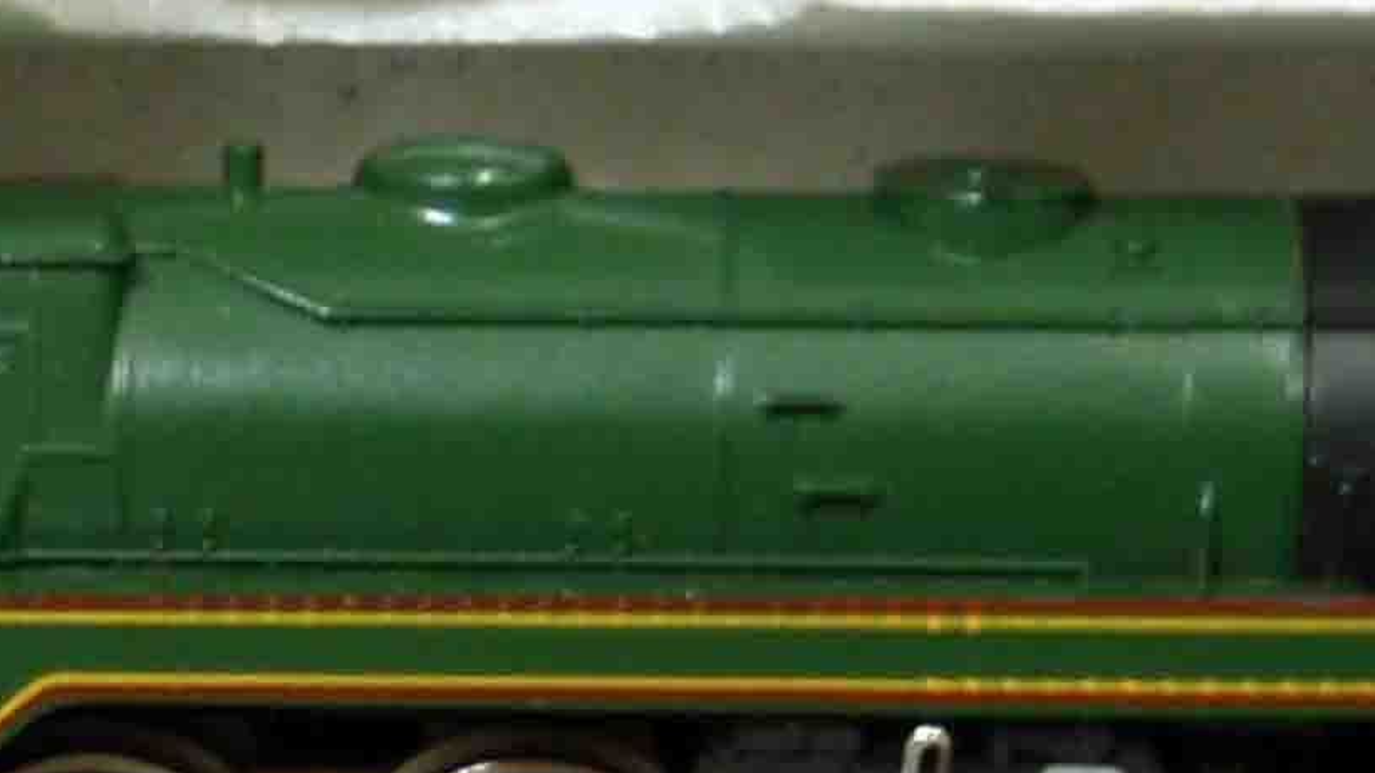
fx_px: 7692
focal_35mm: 211
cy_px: 1890
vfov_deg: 5.5
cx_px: -414
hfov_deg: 10.0
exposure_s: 1/8
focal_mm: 7.25
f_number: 3.9
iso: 100
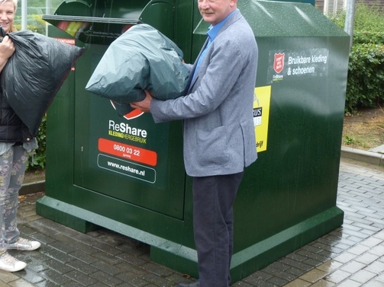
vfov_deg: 26.4
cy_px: 103
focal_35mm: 55
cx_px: 123
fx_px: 610
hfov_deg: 34.6
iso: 100
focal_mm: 6.8
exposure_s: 1/60
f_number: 3.1
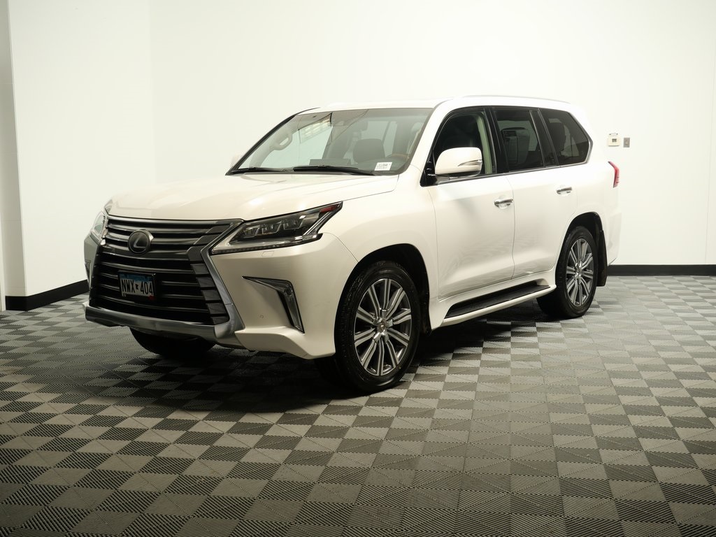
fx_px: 827
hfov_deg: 46.8
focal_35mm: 40
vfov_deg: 36.0
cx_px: 358
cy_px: 268
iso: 250
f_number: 5.6
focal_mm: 20
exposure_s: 1/200
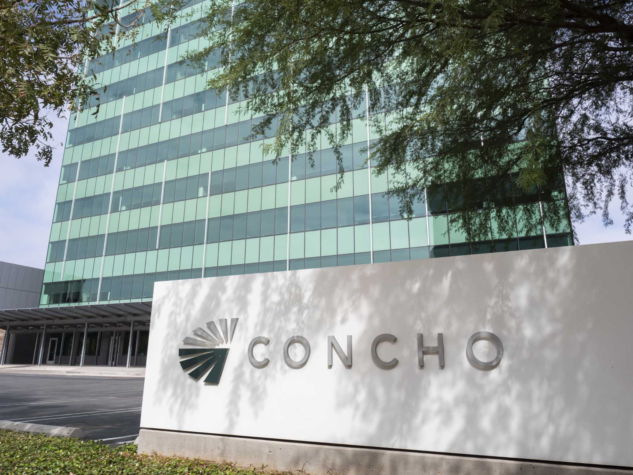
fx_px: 439
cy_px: 238
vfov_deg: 56.8
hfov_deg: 71.6
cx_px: 316
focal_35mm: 24
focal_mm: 12
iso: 200
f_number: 8
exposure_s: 1/640
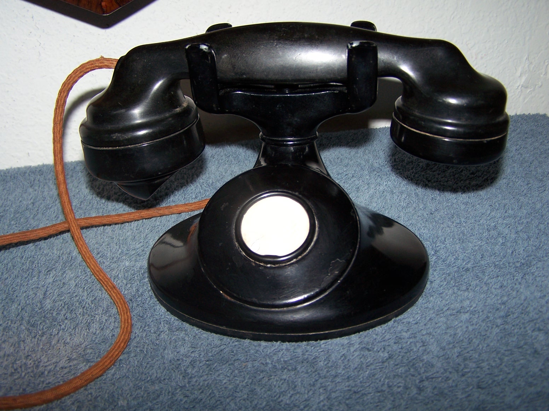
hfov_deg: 49.0
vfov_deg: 37.7
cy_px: 206
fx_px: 603
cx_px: 274
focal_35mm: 38
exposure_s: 1/60
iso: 80
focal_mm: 6.3
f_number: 2.8
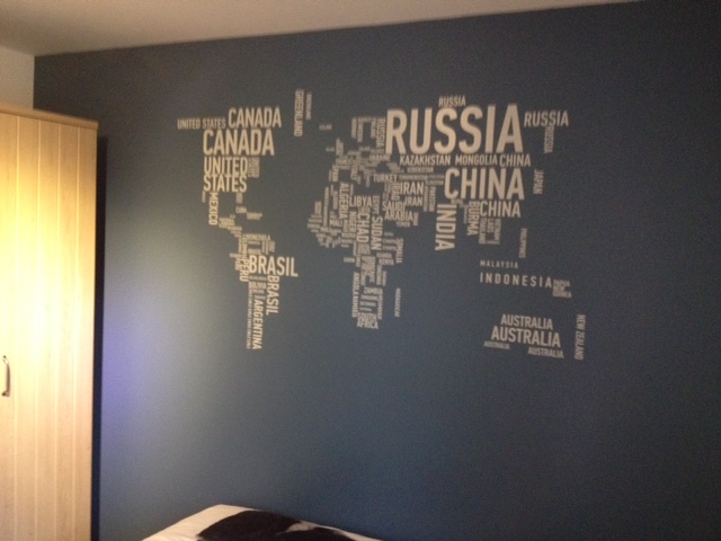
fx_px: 729
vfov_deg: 40.7
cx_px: 360
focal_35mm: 35
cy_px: 270
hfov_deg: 52.6
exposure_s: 1/15
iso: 400
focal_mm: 4.28
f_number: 2.4
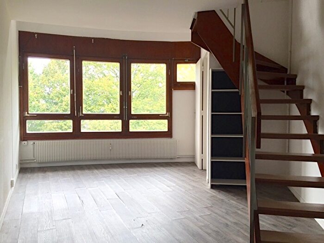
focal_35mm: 29
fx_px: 271
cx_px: 162
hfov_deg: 61.7
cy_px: 122
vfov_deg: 48.2
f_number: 2.2
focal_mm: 4.15
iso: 32
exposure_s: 1/60
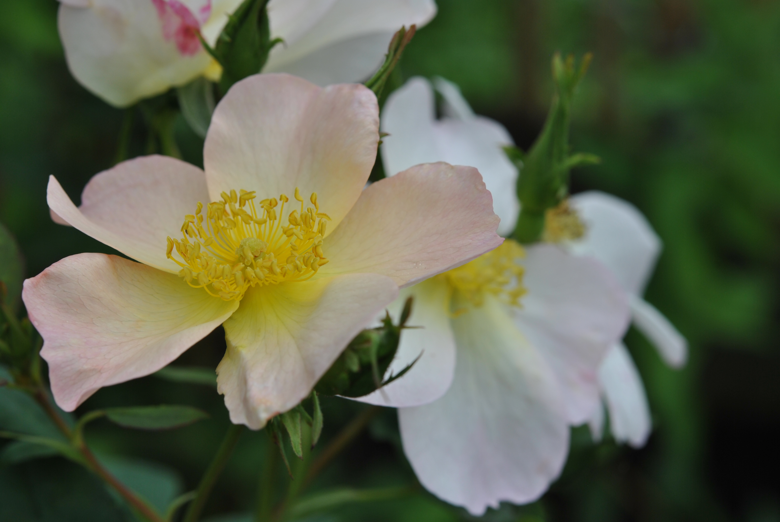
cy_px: 261
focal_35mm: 90
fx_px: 1952
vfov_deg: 15.2
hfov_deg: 22.6
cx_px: 390
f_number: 8
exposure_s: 1/250
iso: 100
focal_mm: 60
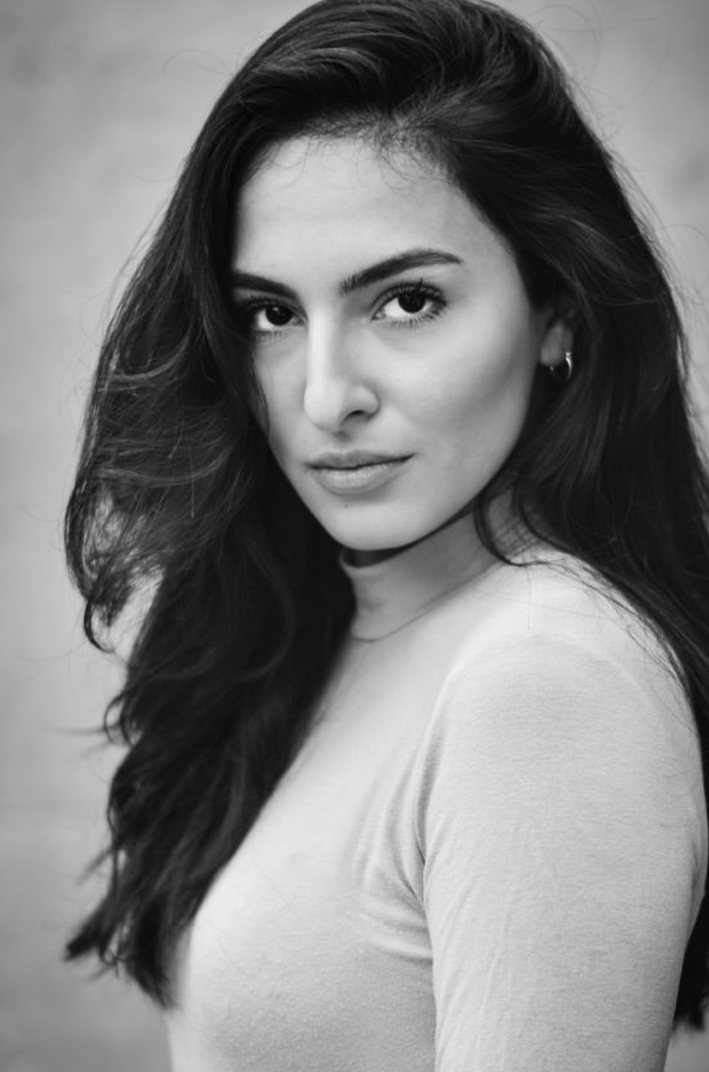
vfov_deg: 22.2
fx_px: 2731
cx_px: 386
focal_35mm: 92
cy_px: 554
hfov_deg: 14.8
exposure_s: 1/250
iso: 100
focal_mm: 50
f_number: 2
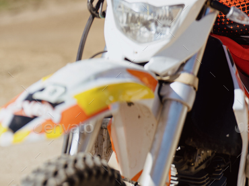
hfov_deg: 17.1
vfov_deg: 12.3
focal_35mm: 115
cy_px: -78
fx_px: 827
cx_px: 162
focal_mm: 50
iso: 100
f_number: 1.8
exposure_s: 1/4000
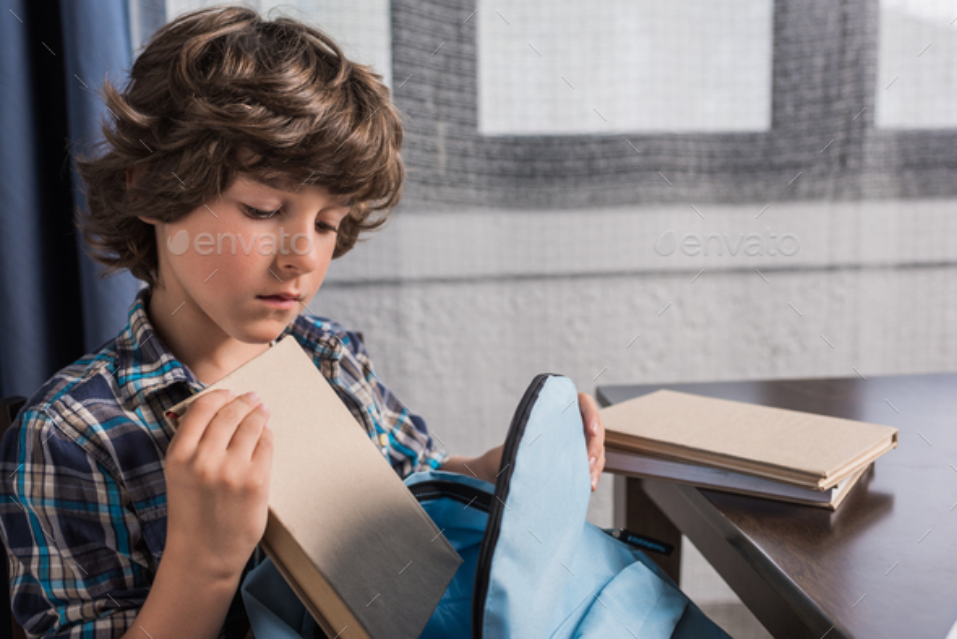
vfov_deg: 37.9
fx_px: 931
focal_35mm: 35
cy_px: 320
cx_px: 478
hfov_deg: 54.4
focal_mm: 35
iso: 125
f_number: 3.5
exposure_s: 1/125
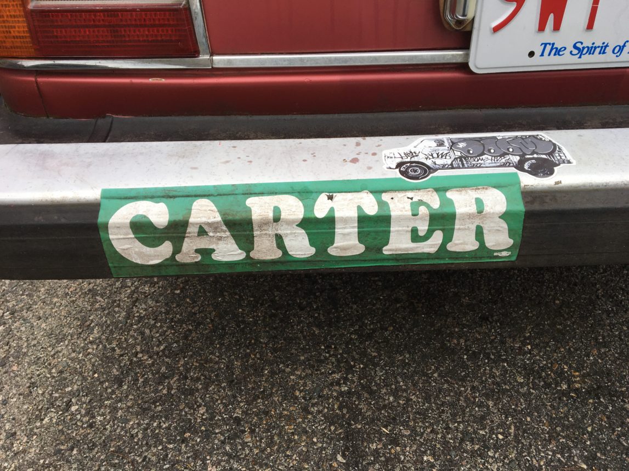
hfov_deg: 61.7
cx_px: 314
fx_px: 527
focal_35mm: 29
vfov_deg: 48.2
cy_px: 236
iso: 25
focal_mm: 4.15
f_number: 2.2
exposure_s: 1/625
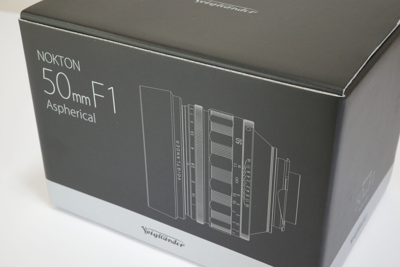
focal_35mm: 50
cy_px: 134
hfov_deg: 39.6
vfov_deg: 27.0
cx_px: 200
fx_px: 556
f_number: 8
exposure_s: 1/50
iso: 1250
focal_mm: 26
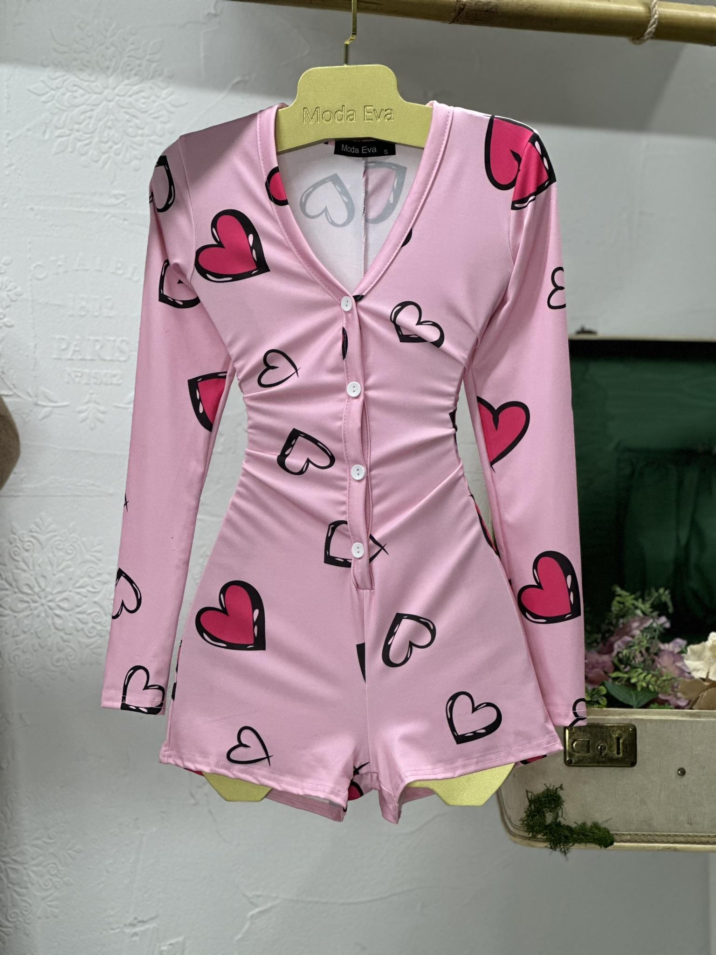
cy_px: 478
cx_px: 358
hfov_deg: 19.1
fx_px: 2124
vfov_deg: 25.3
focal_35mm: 77
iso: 160
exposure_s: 1/100
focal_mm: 9
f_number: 2.8
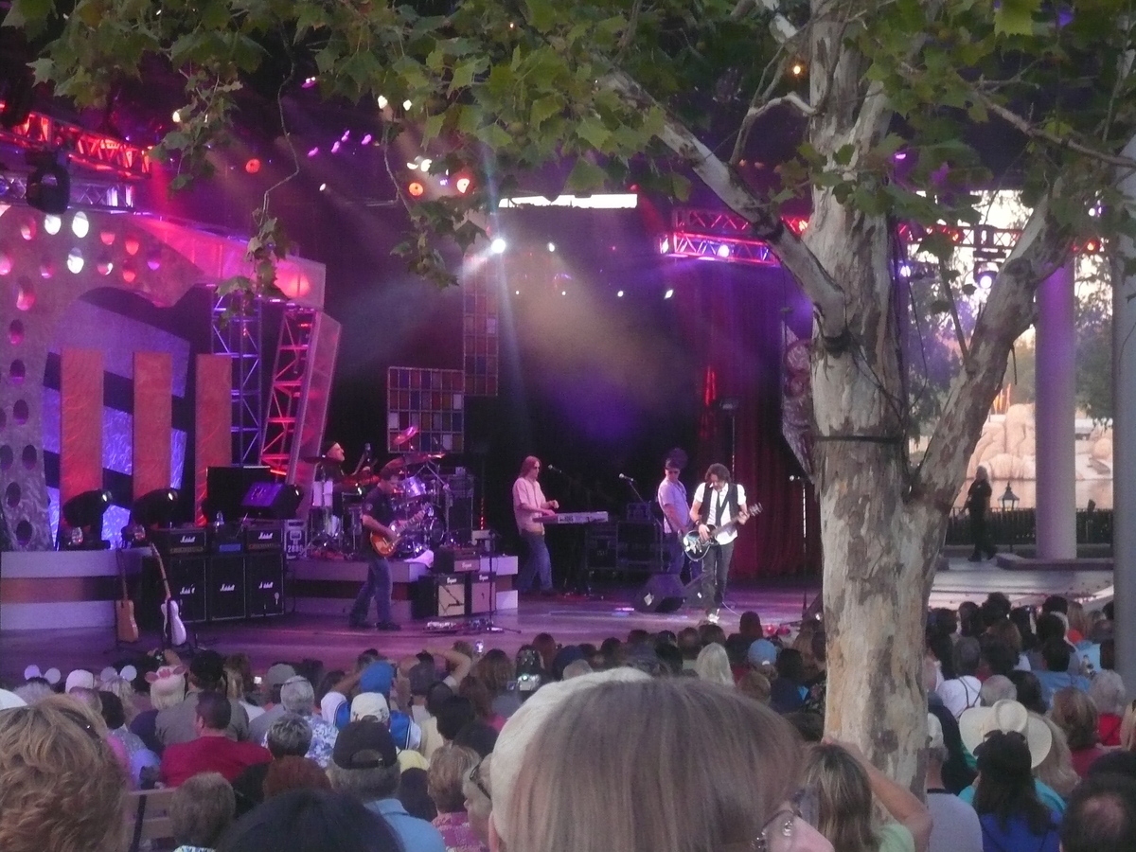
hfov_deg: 19.3
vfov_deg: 14.5
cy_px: 426
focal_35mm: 102
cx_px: 568
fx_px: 3347
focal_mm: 16.8
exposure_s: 1/30
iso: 400
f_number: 5.6
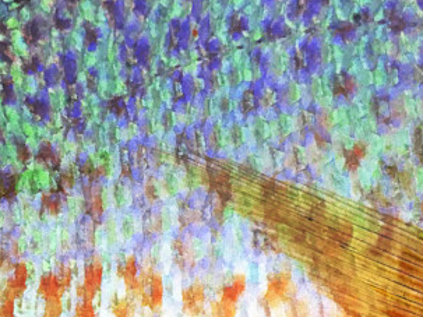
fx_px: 1405
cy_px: 250
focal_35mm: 115
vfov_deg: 12.8
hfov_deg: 17.1
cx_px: 247
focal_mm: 4.15
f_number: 2.2
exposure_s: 1/40
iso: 25
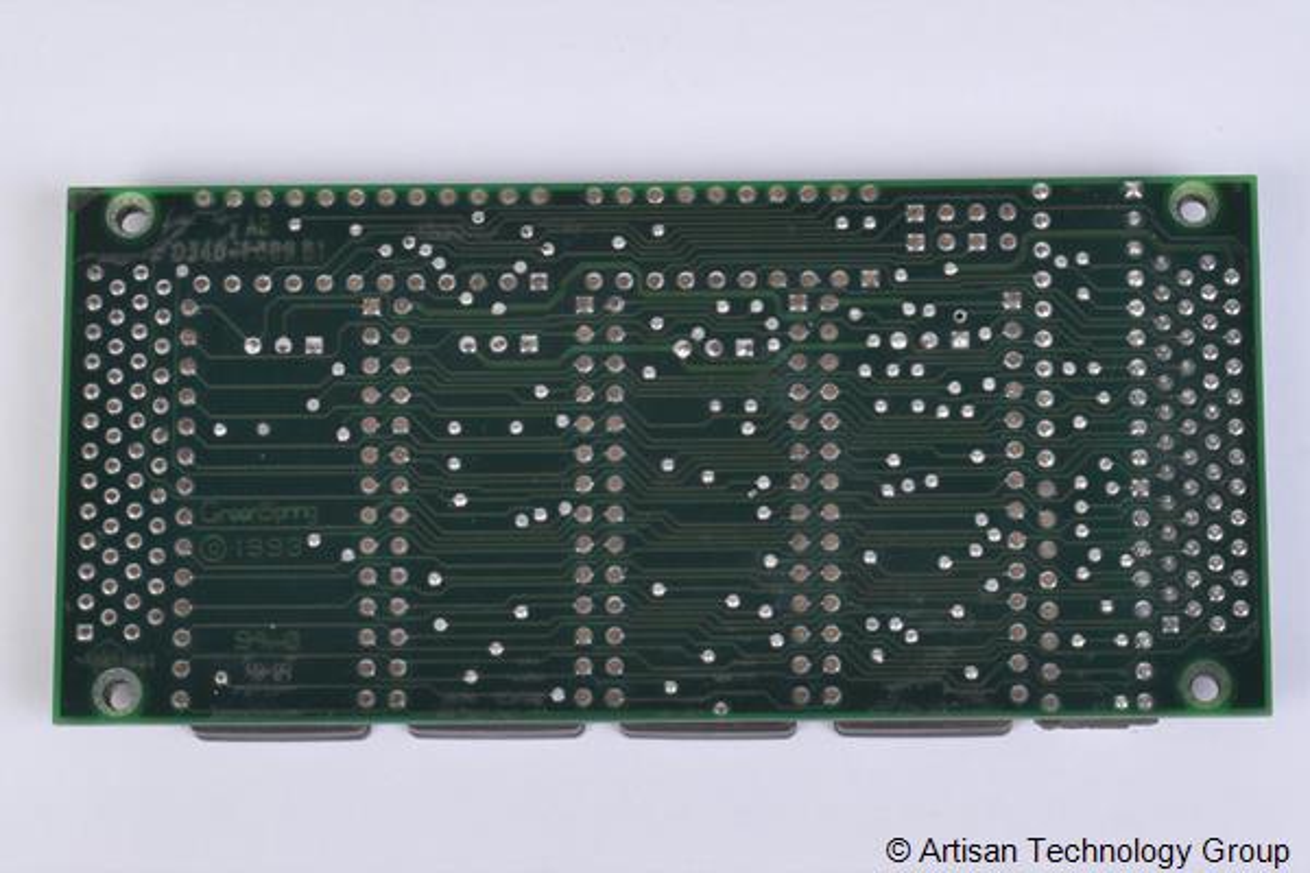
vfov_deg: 16.6
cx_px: 655
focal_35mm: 82
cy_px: 436
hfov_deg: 24.6
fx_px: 3002
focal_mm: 55
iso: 200
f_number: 16
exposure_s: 1/80
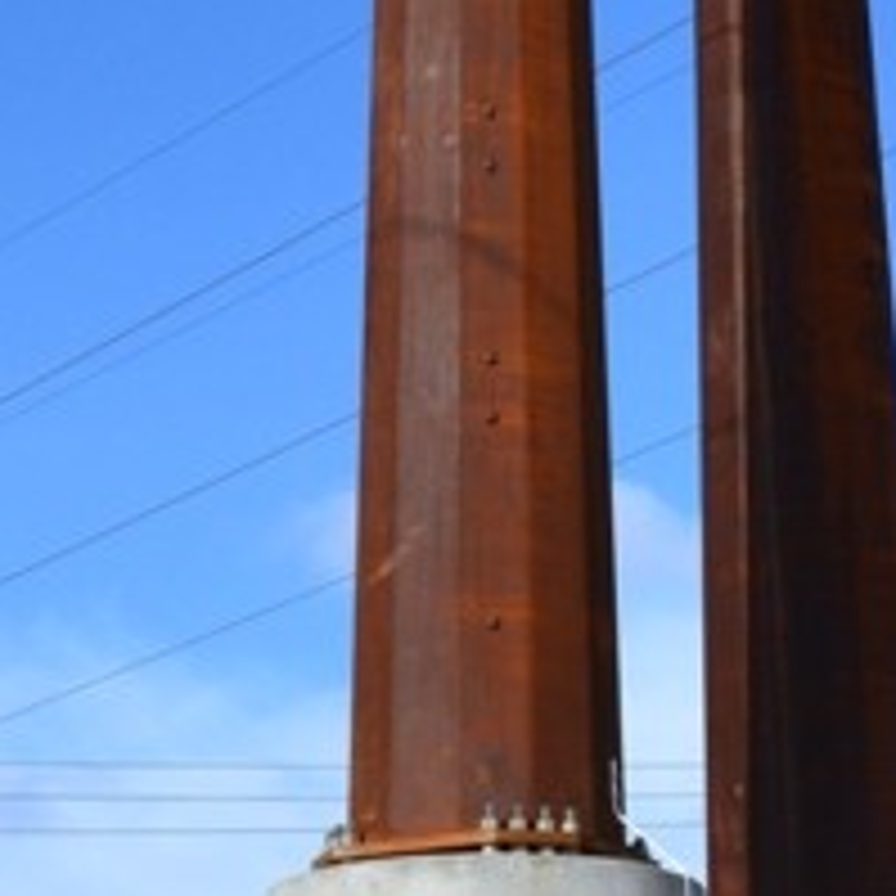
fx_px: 3456
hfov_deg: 14.7
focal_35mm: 118
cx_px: 597
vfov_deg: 13.9
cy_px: -446
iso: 400
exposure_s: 1/500
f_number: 11
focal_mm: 18
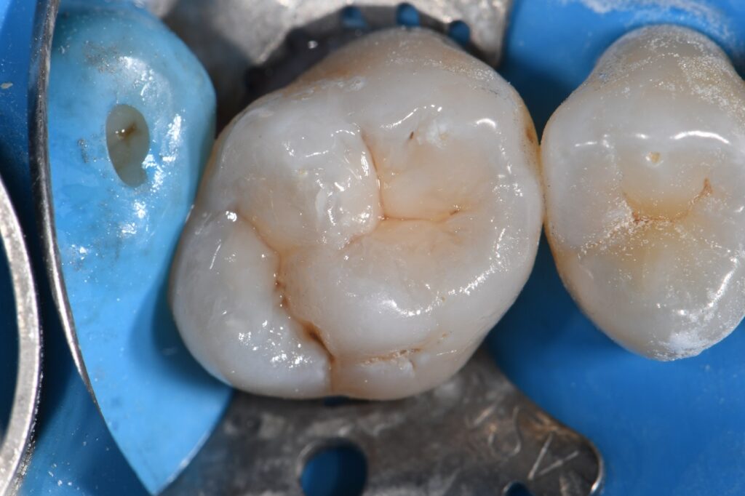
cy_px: 248
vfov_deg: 8.7
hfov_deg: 13.1
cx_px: 372
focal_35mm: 157
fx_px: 3248
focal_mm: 105
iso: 200
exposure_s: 1/160
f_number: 32
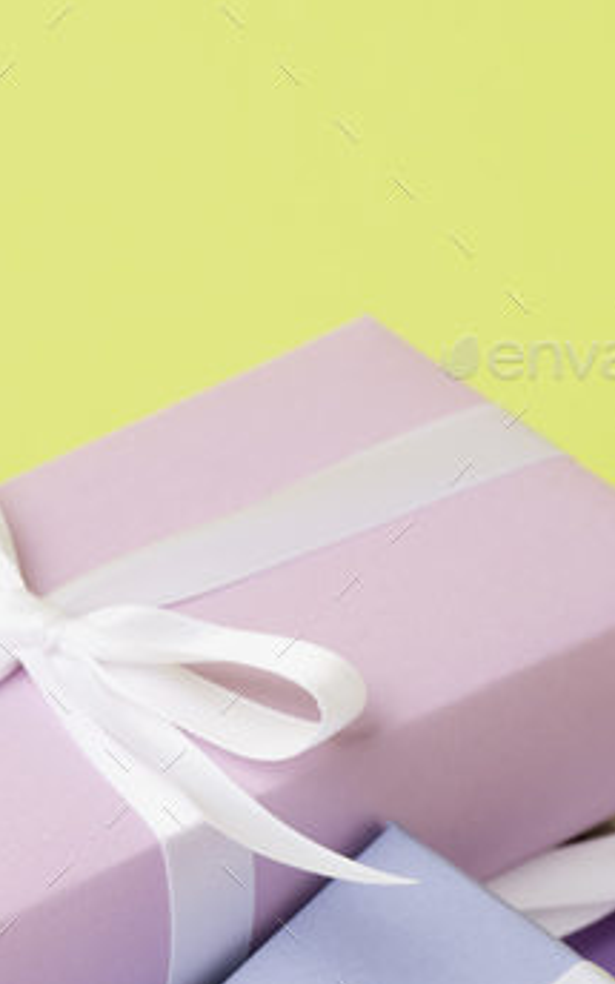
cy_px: 1193
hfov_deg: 4.8
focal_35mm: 275
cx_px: 132
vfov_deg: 7.6
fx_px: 7375
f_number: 13
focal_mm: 105
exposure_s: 1/200
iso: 125
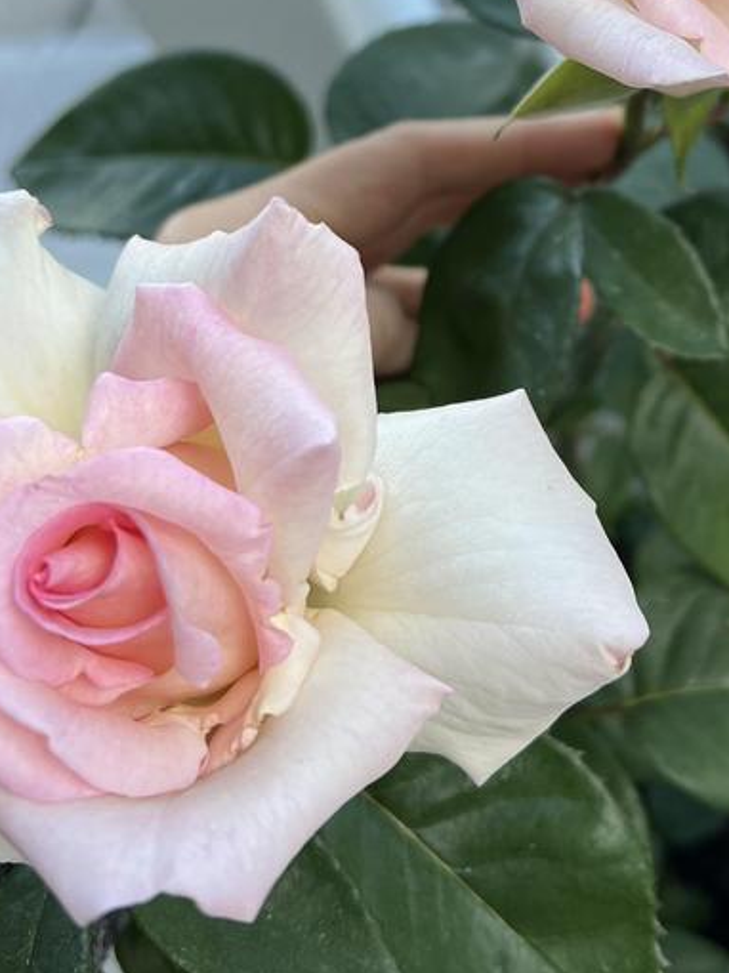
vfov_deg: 36.2
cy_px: 195
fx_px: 1433
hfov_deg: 28.4
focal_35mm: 51
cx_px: 485
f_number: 1.5
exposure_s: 1/177
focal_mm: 5.7
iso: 40
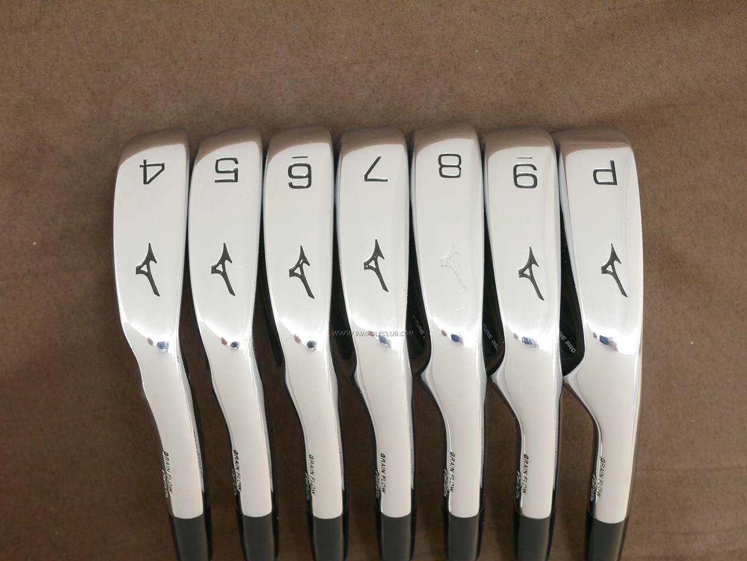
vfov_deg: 29.1
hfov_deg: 38.2
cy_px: 280
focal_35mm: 50
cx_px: 374
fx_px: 1079
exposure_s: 1/20
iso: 1600
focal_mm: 25
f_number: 4.5
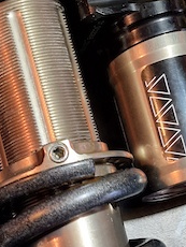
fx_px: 572
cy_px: 274
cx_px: -45
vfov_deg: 22.9
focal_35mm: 80
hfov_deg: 17.5
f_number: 1.8
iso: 800
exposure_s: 1/50
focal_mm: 6.4
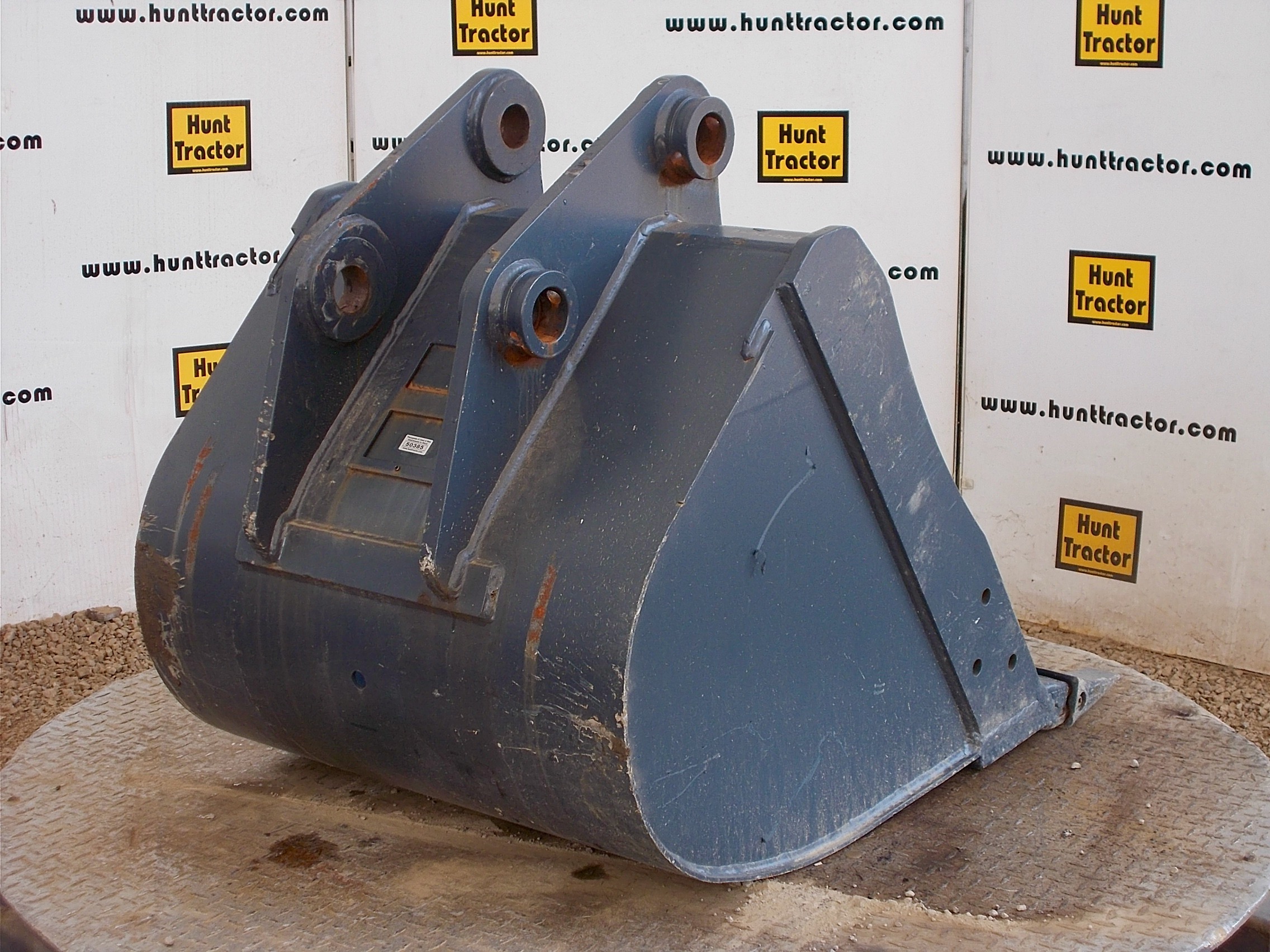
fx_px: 2128
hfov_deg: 33.2
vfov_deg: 25.2
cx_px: 635
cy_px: 476
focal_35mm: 58
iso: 80
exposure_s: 1/40
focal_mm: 10.3
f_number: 4.9
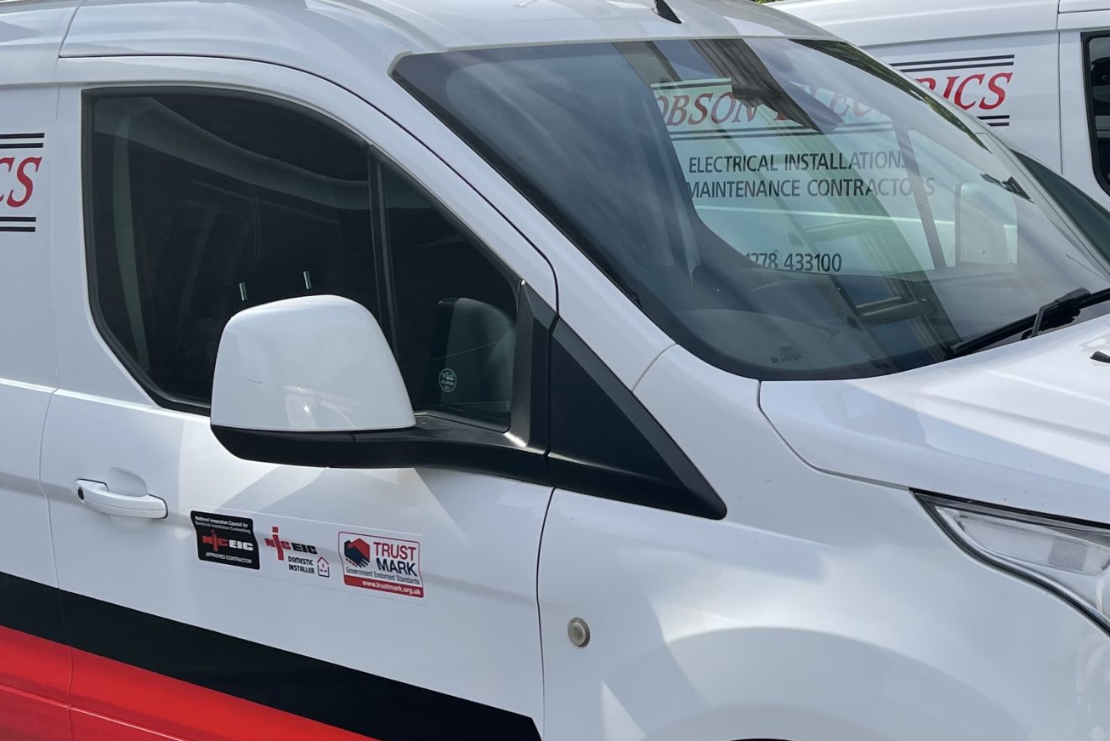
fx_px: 1634
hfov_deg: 36.3
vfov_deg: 25.5
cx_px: 881
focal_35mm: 53
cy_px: 301
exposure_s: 1/2786
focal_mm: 5.1
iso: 32
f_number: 1.6
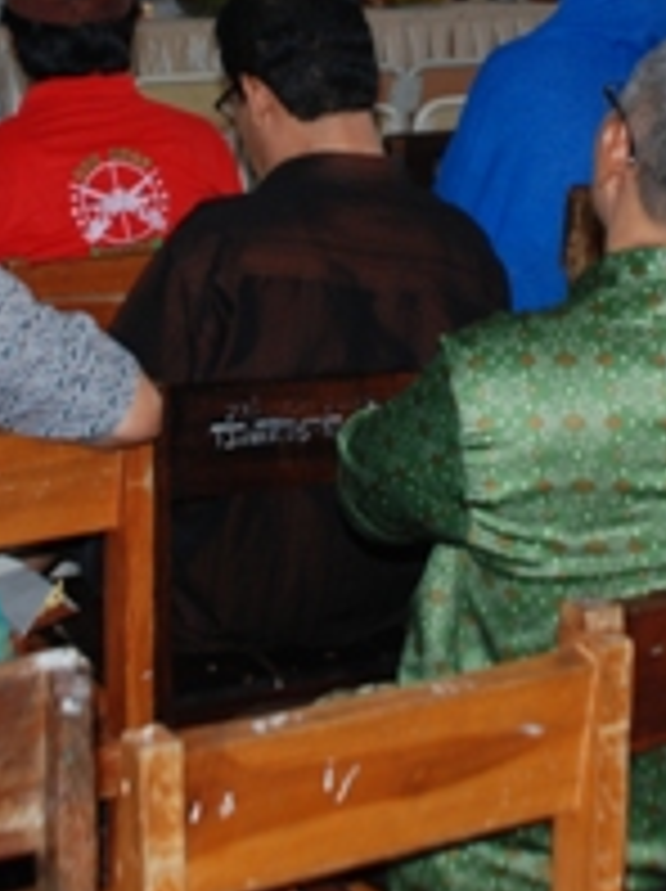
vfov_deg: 22.8
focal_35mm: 84
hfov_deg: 17.5
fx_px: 2160
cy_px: 94
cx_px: 477
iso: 200
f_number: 3.5
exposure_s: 1/60
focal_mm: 18
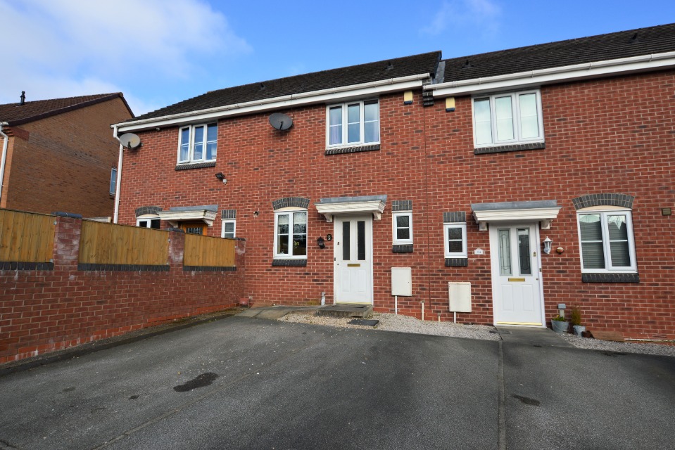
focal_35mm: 16
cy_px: 217
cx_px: 332
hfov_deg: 96.7
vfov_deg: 73.8
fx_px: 300
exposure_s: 1/200
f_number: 7.1
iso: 100
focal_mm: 10
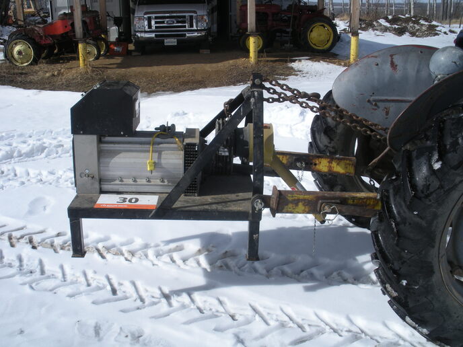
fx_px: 482
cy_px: 174
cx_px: 232
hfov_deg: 51.4
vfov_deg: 39.7
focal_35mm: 36
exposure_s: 1/483
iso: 64
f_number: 5.6
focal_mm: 6.3
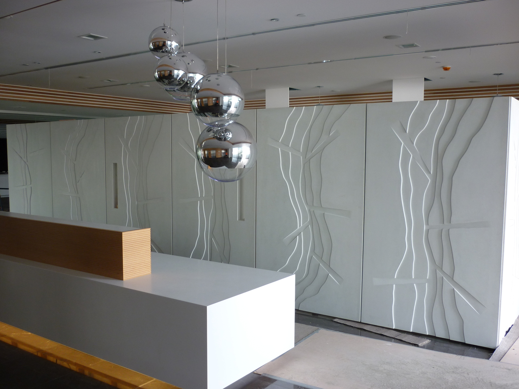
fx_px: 495
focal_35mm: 33
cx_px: 260
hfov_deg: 55.4
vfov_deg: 42.9
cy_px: 194
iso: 100
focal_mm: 5.5
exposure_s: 1/30
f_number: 2.8
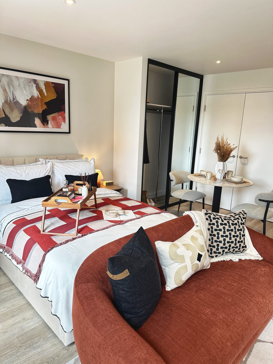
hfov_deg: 56.8
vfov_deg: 71.6
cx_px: 136
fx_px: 252
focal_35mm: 24
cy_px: 182
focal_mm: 6.86
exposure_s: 1/121
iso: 80
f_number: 1.78
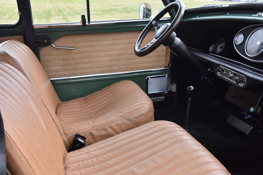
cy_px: 88
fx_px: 285
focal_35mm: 39
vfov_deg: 34.2
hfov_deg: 49.6
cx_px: 132
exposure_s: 1/320
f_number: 8
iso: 800
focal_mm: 26
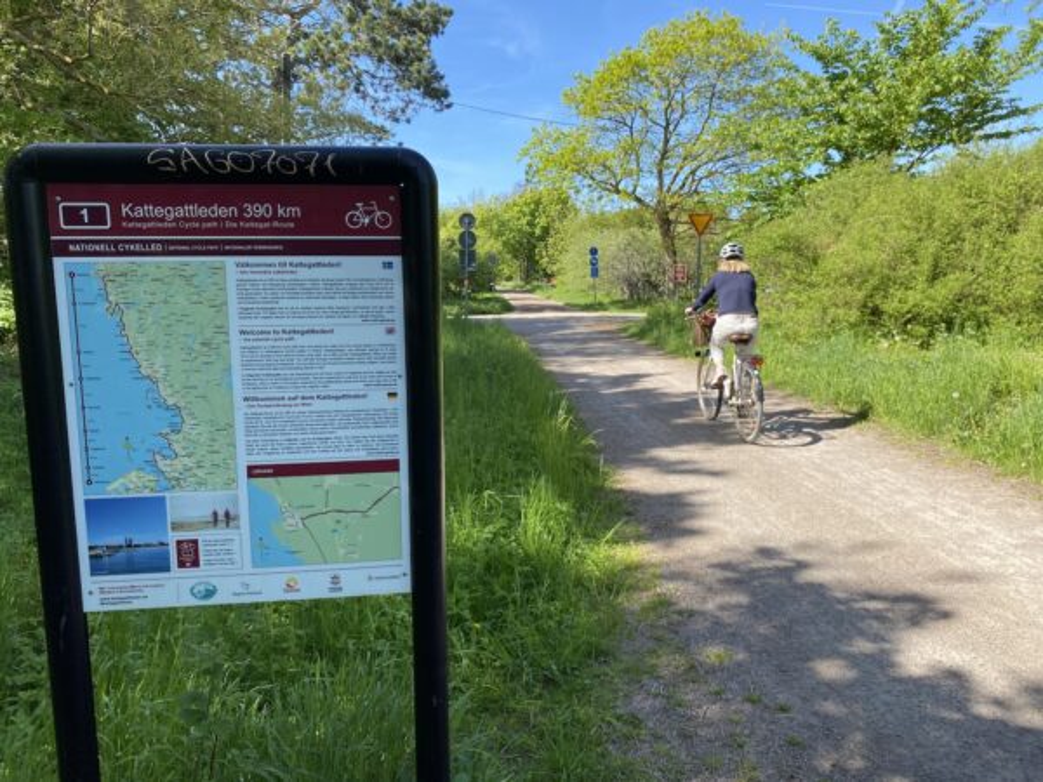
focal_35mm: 26
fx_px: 783
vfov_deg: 53.1
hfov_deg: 67.3
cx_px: 522
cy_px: 391
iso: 32
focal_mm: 4.25
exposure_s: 1/839
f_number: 1.8
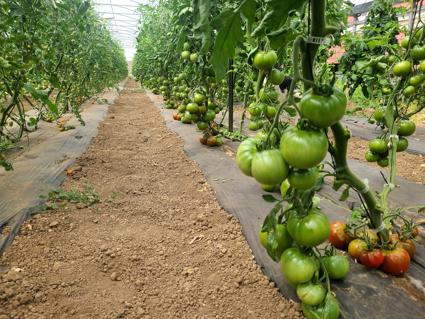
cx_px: 212
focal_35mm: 26
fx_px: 319
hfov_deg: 67.3
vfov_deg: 53.1
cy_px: 160
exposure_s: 1/631
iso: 40
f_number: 1.8
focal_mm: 5.4
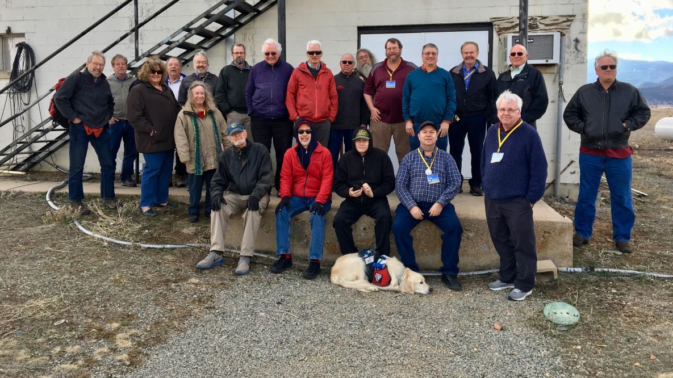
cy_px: 142
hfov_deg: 61.0
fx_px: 571
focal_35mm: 32
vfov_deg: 36.4
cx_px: 336
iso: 25
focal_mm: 4.15
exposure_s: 1/311
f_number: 2.2
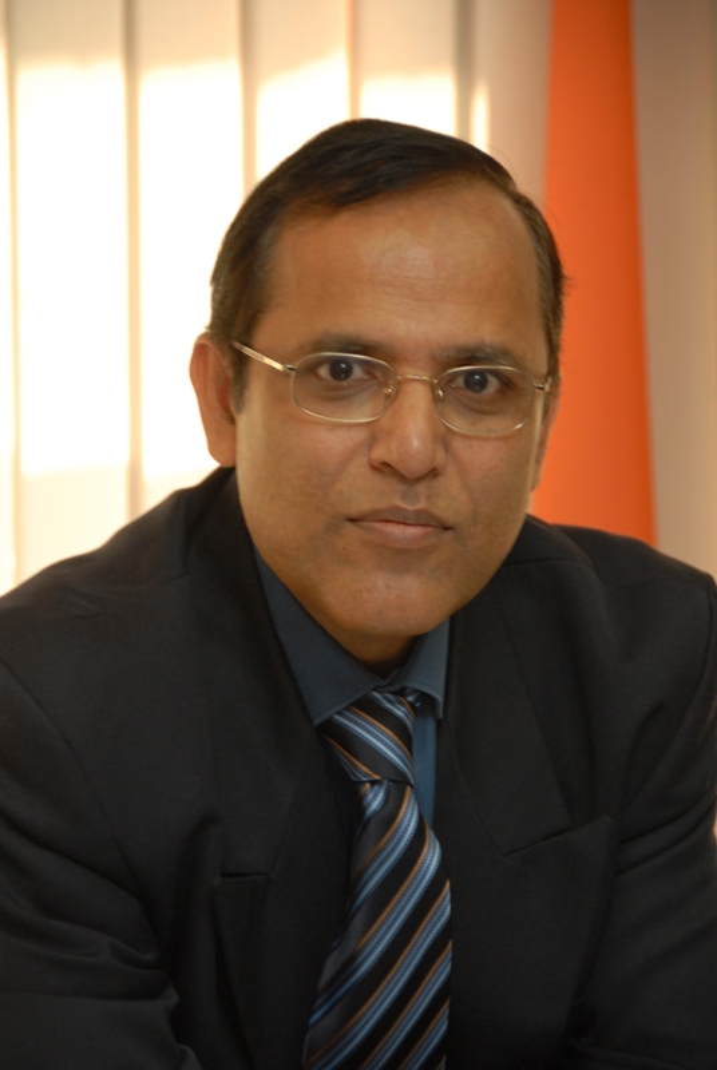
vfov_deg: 13.0
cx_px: 358
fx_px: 4689
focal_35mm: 158
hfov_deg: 8.7
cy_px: 535
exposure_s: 1/80
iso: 500
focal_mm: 105
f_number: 5.6
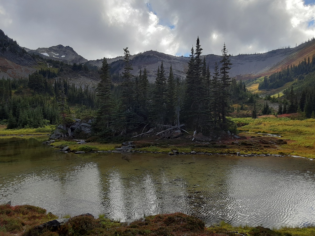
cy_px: 118
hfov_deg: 65.3
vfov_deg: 51.4
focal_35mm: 27
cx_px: 158
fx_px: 246
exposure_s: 1/1098
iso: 40
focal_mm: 2.91
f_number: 1.9
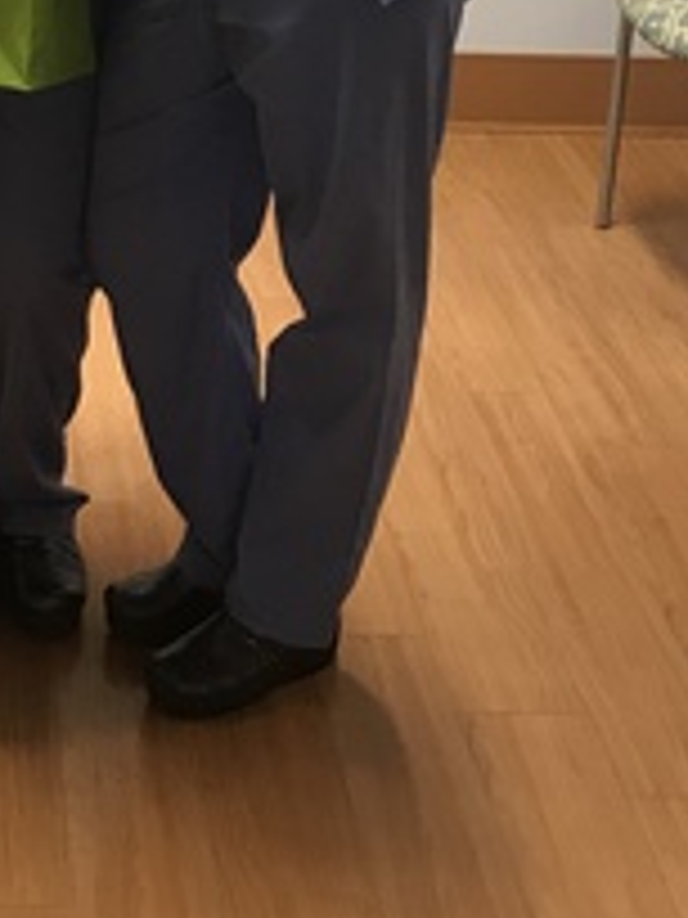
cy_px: -194
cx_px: 67
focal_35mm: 88
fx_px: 2332
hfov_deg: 16.6
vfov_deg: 20.7
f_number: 1.8
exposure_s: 1/30
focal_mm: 3.99
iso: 40
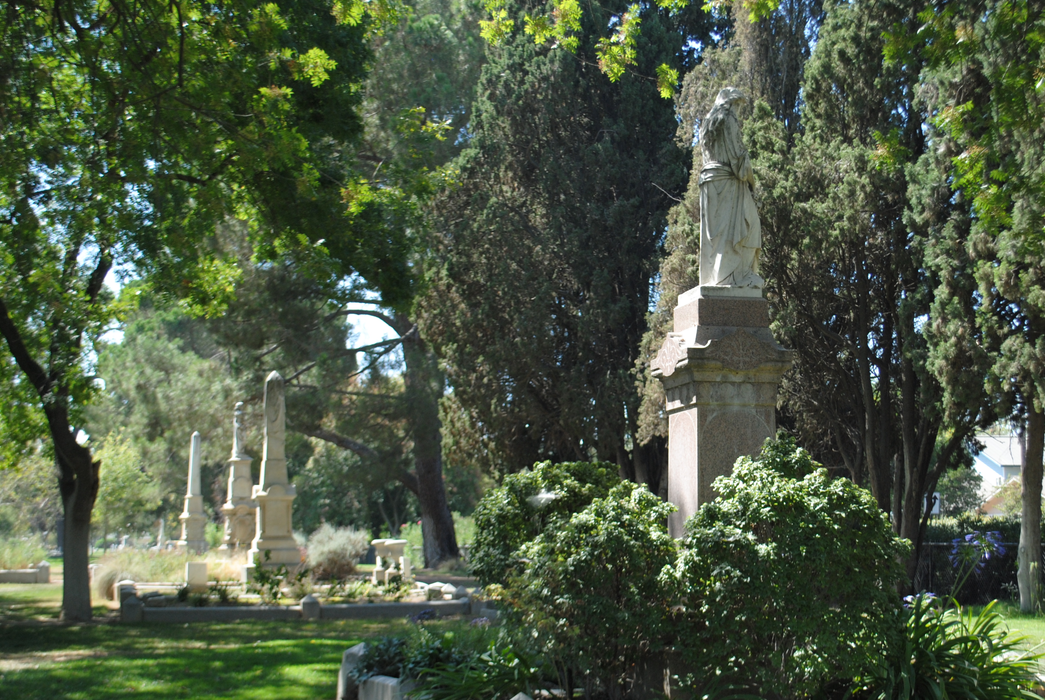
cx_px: 638
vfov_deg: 25.1
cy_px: 416
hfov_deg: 36.7
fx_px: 1569
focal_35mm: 54
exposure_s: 1/400
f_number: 4.5
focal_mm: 28
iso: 200
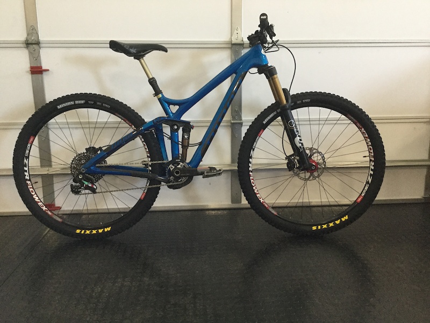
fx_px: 385
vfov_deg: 45.4
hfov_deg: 58.4
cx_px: 215
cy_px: 162
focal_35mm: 31
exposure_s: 1/30
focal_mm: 3.3
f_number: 2.4
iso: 160
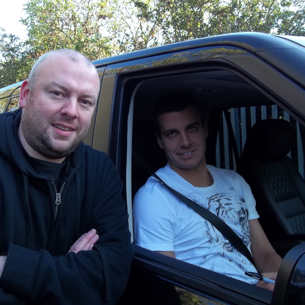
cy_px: 152
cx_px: 142
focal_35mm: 38
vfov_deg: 43.9
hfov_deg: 43.8
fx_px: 379
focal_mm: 5.7
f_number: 2.9
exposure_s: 1/80
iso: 64
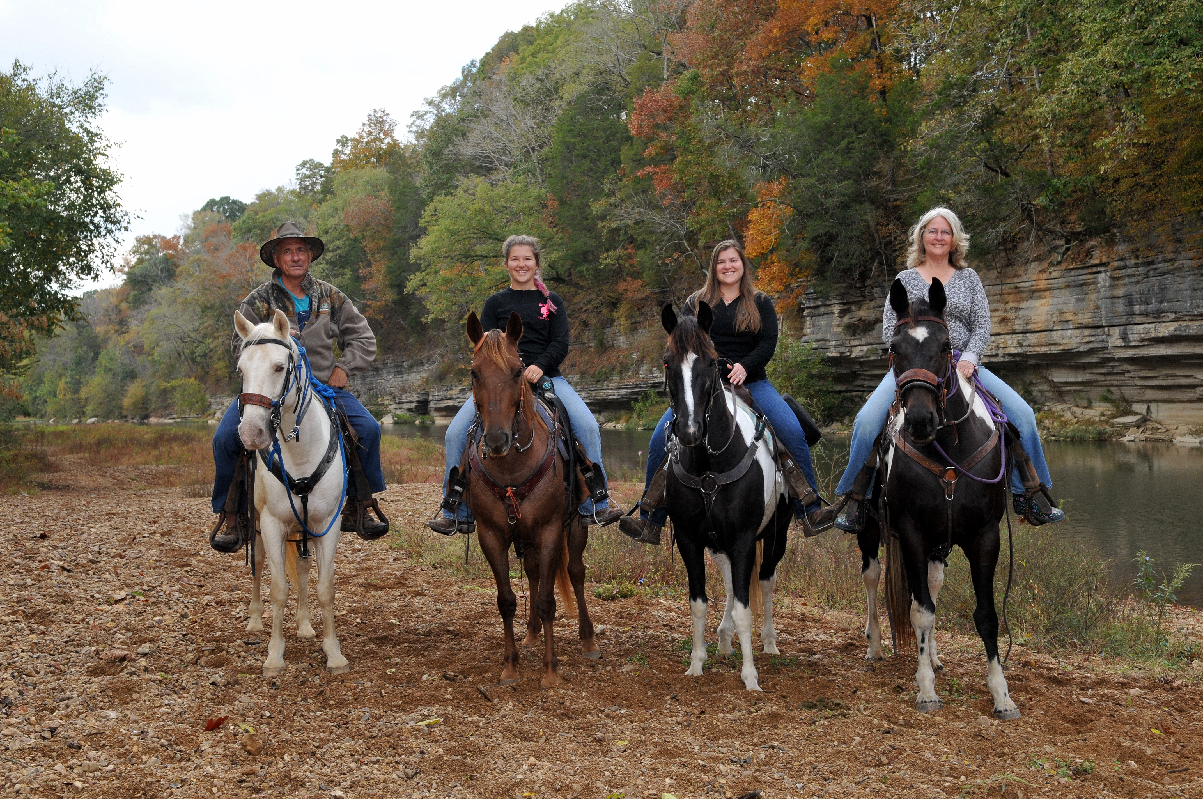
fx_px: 1602
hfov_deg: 41.2
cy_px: 400
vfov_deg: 28.0
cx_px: 602
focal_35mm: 48
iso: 400
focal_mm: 32
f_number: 7.1
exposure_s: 1/250
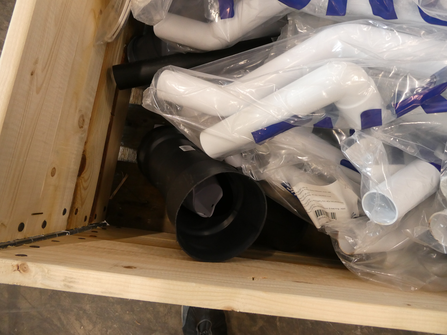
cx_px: 224
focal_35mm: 24
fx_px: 310
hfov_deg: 71.6
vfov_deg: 56.8
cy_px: 168
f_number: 3.3
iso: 320
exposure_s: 1/60
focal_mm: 4.3
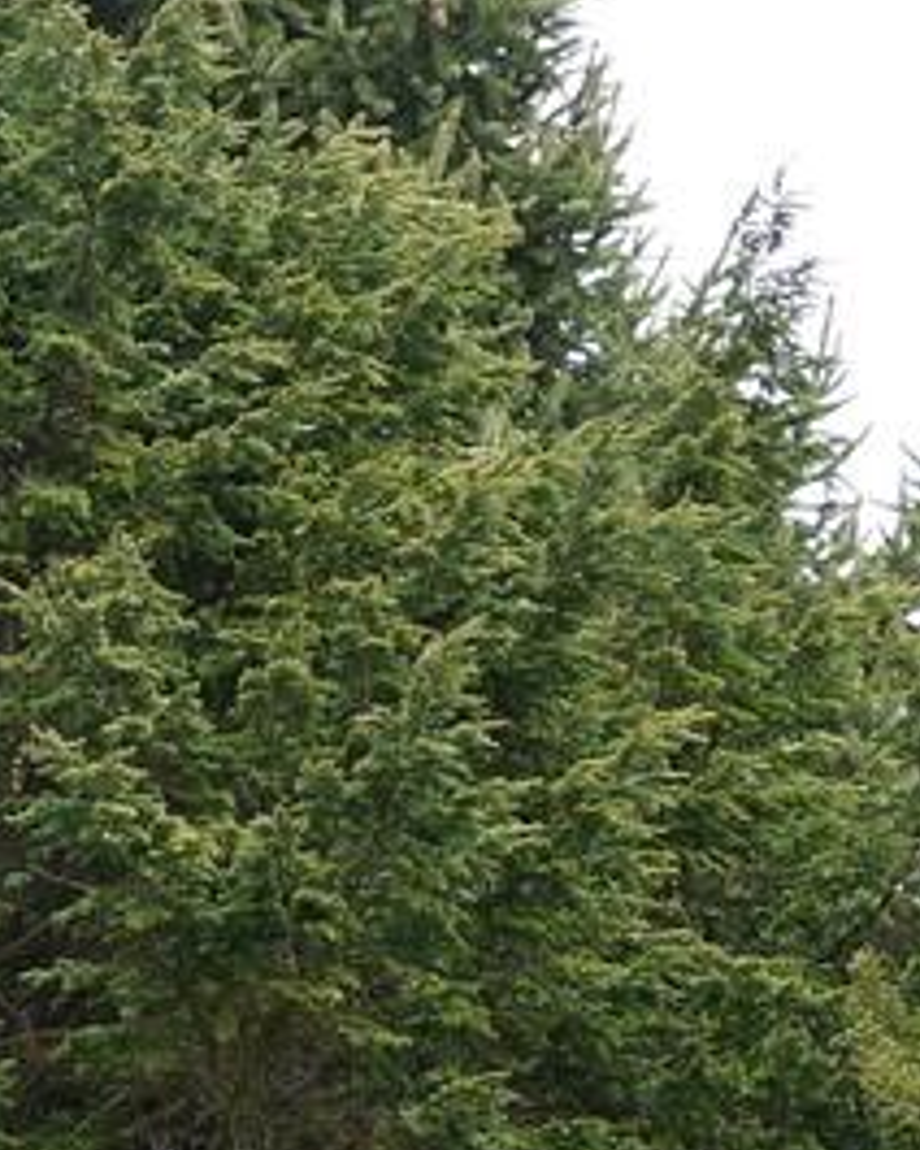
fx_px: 5139
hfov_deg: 9.8
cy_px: 1289
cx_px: -599
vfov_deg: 12.5
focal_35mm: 151
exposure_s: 1/640
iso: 100
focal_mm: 20
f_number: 1.7
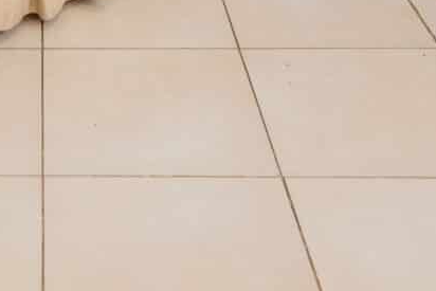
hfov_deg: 22.1
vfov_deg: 11.9
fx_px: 1054
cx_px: -39
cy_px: -462
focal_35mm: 87
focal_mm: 14
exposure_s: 1/60
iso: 640
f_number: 3.2
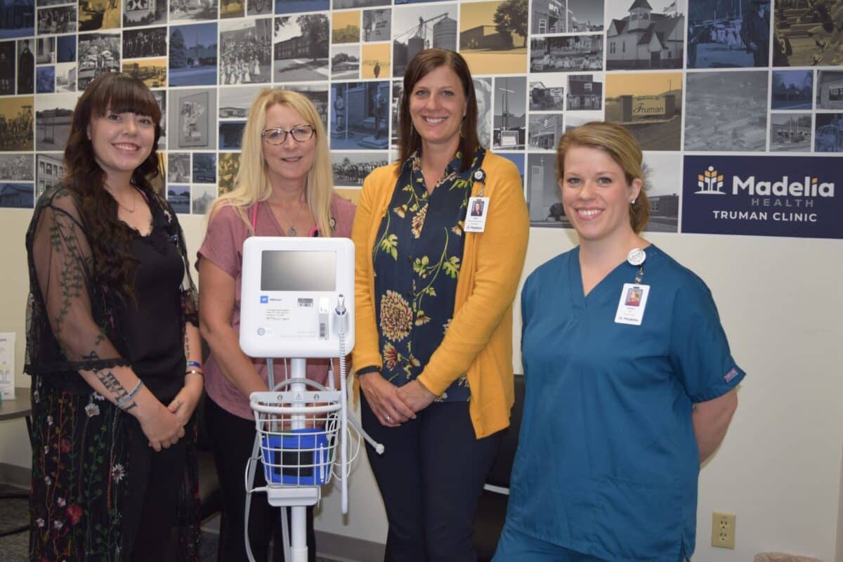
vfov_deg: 43.6
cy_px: 281
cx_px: 422
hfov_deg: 61.9
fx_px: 702
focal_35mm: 30
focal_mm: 20
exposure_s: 1/60
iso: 360
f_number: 3.8
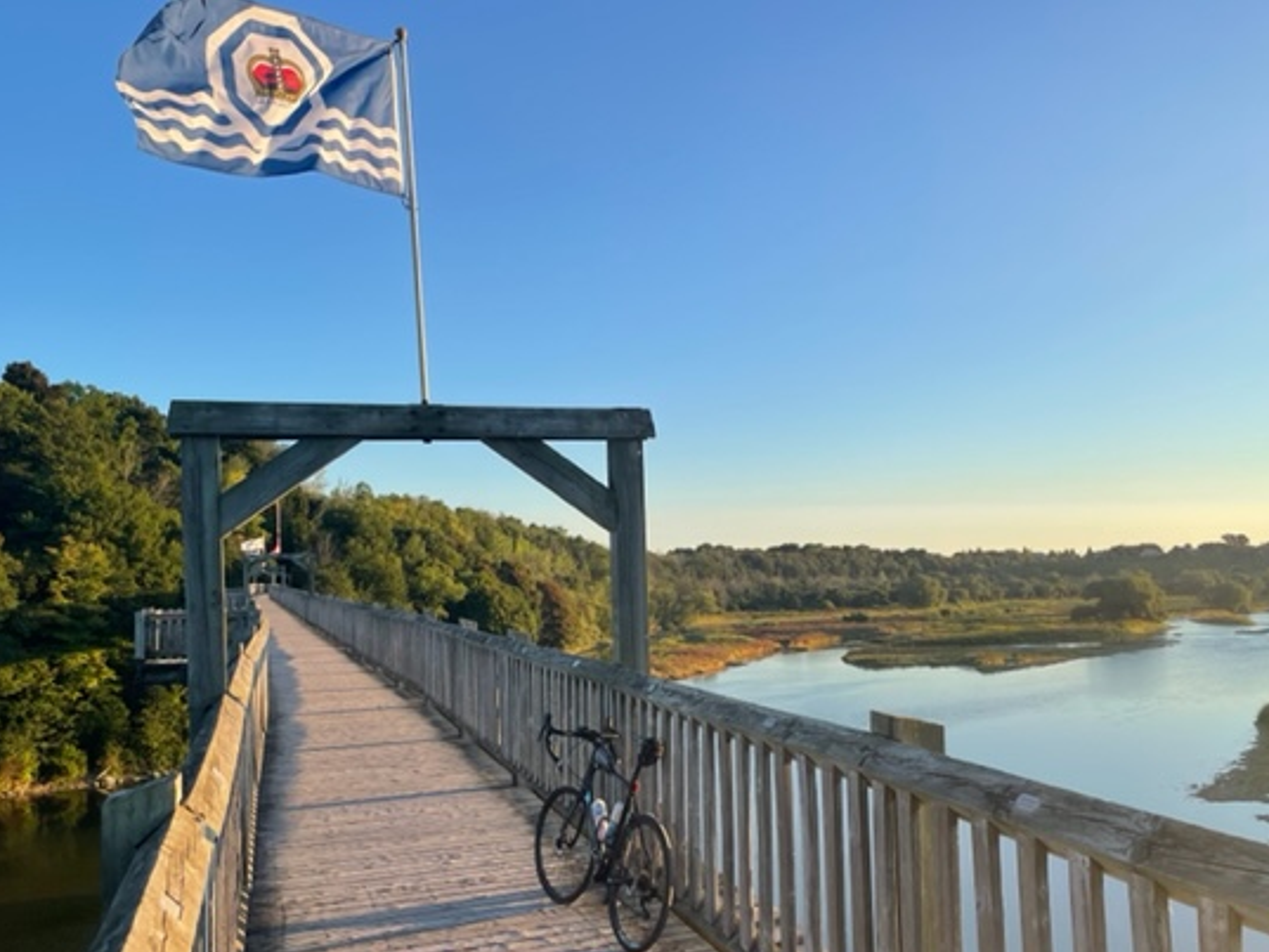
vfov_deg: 45.2
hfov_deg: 58.3
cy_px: 565
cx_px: 666
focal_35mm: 31
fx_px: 1137
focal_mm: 4.2
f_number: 1.6
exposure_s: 1/1350
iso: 32
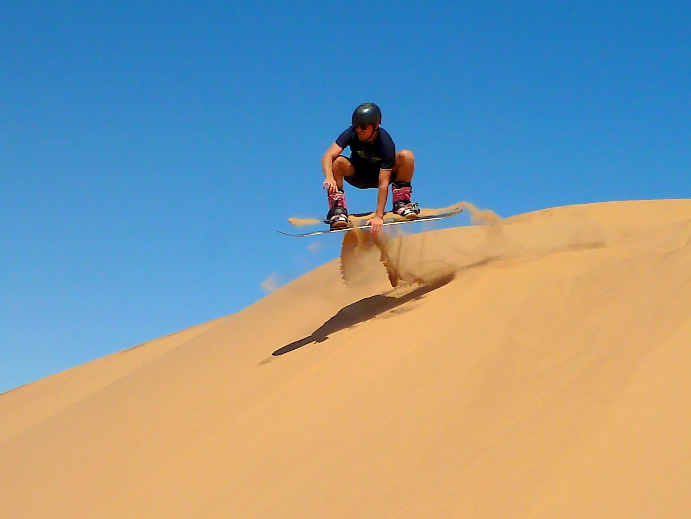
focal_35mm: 63
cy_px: 260
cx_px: 346
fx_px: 1258
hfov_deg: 30.7
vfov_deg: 23.3
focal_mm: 10.3
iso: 200
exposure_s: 1/1600
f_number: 6.3
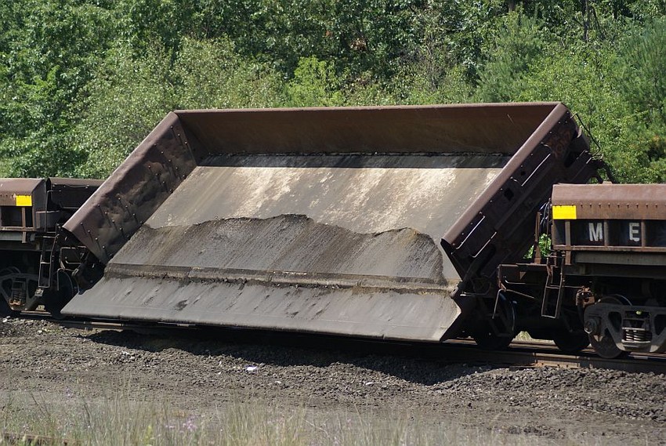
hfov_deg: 12.4
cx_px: 333
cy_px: 223
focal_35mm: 165
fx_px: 3056
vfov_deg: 8.3
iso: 100
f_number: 4.5
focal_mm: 110
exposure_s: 1/400
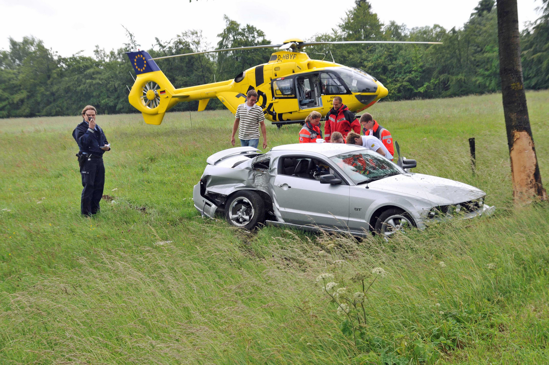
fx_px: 1485
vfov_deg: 14.0
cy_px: 182
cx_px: 274
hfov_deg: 20.9
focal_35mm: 98
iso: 200
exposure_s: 1/200
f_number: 8
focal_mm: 65
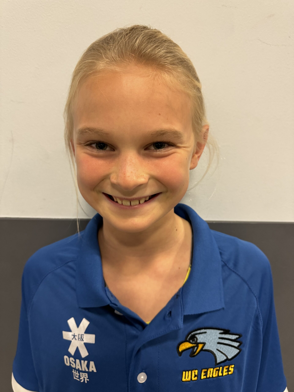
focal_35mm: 24
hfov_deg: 56.8
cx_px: 147
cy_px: 196
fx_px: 272
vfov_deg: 71.6
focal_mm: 6.86
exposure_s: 1/60
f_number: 1.78
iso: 400
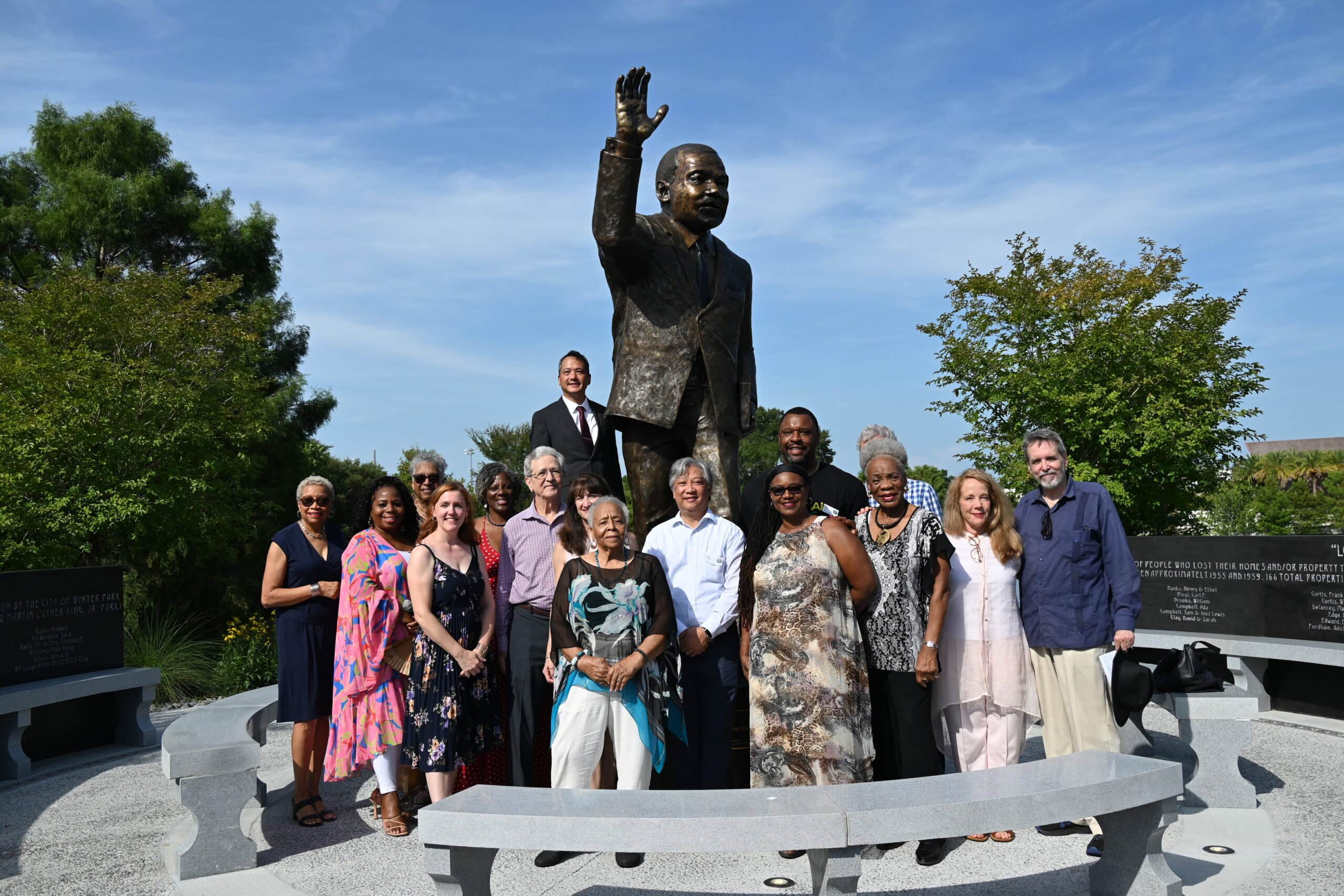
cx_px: 672
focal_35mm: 32
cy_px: 448
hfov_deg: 58.7
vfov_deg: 41.1
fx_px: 1195
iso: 100
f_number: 7.1
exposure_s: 1/400
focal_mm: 32
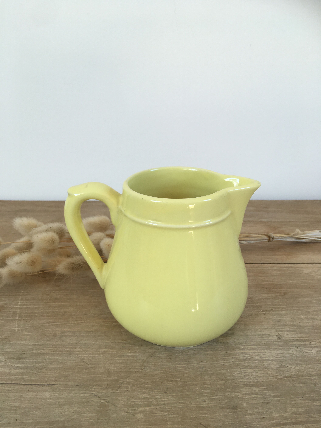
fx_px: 359
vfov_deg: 61.7
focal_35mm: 29
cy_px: 214
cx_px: 160
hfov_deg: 48.2
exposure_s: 1/50
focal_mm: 4.15
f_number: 2.2
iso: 32
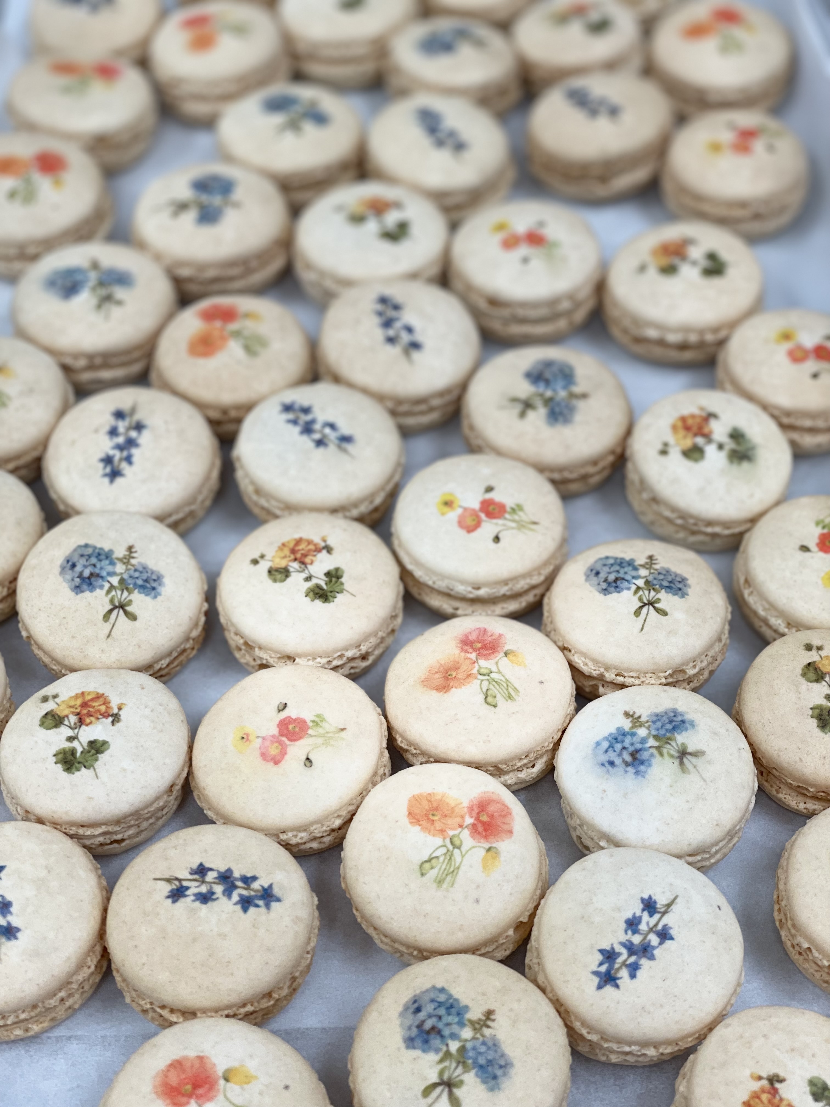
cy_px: 554
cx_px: 415
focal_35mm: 52
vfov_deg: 36.8
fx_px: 1662
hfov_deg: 28.0
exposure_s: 1/120
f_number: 2
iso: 50
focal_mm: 6
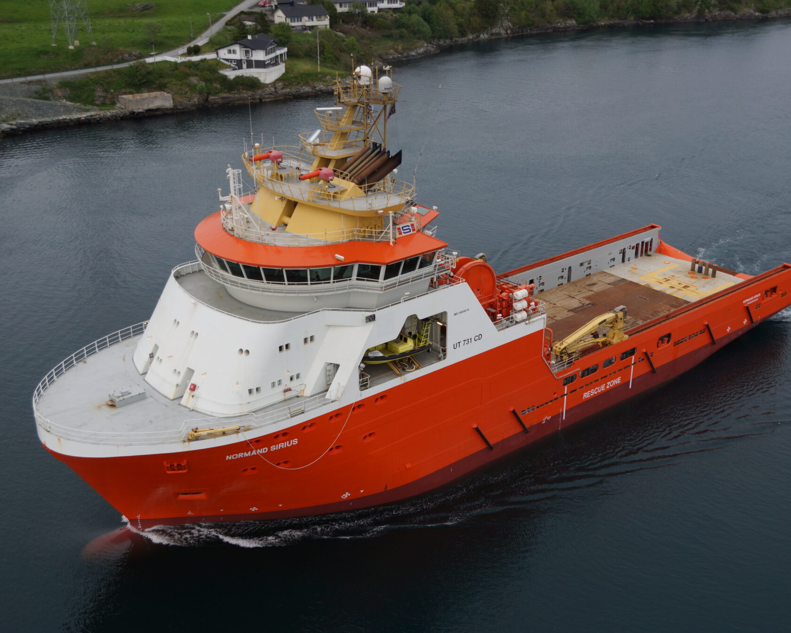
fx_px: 960
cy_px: 318
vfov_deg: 36.5
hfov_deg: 44.8
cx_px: 421
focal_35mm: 41
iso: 100
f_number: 4.5
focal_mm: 24
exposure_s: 1/200
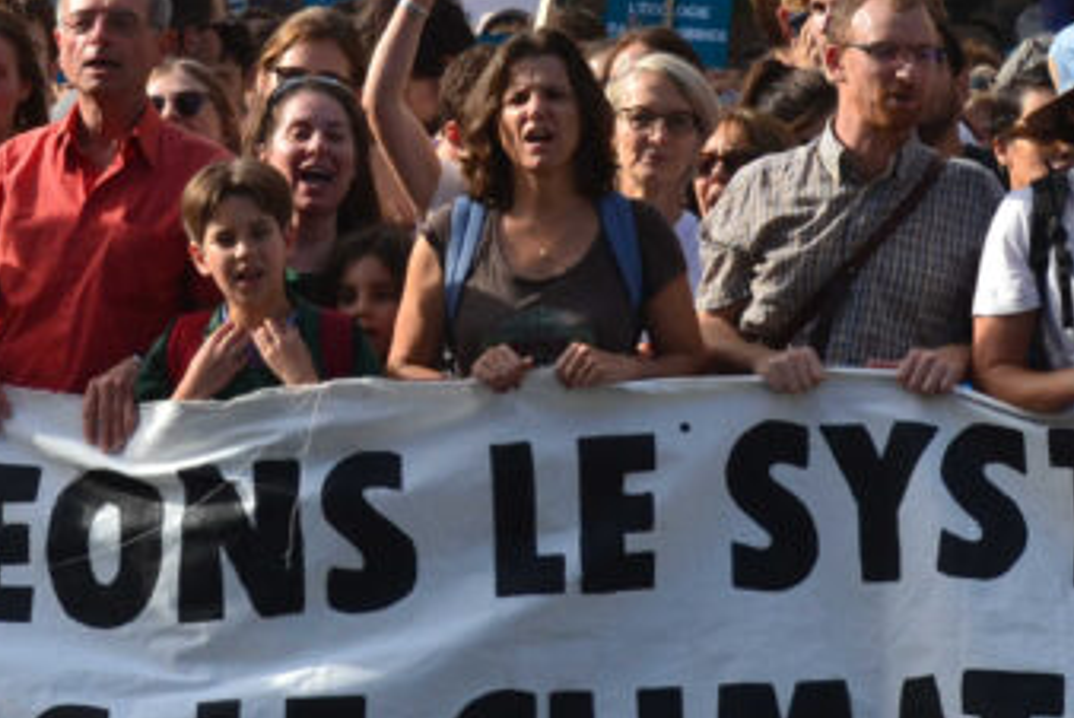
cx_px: 311
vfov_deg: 3.9
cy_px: 132
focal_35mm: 354
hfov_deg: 5.8
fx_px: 10570
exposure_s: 1/320
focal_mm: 78
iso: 400
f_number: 10
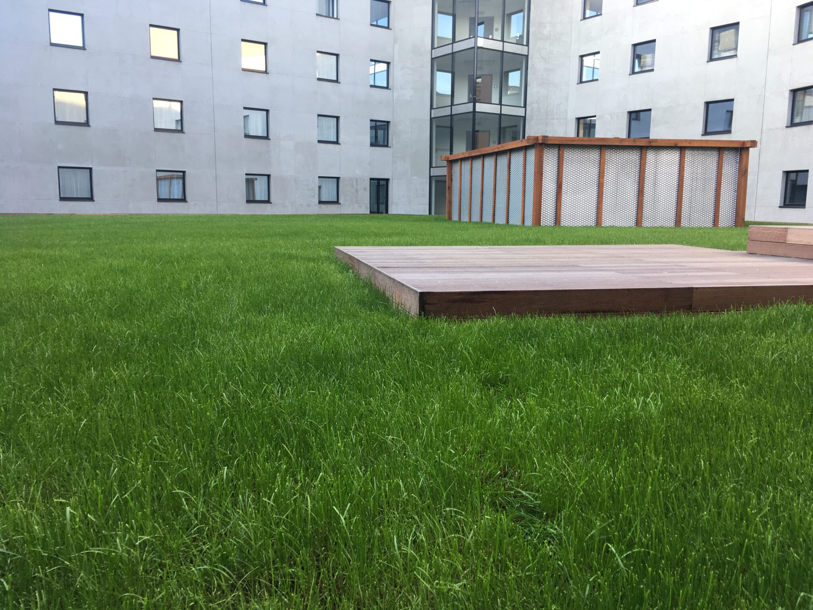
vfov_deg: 48.2
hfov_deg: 61.7
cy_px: 305
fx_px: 681
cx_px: 406
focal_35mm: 29
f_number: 2.2
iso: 25
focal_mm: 4.15
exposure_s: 1/50
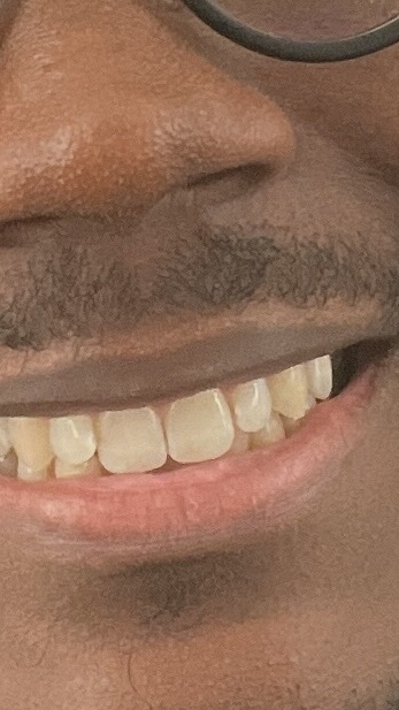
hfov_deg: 10.6
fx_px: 2126
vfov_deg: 18.9
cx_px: -11
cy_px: 295
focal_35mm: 113
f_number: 2.2
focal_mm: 2.71
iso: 400
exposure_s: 1/60
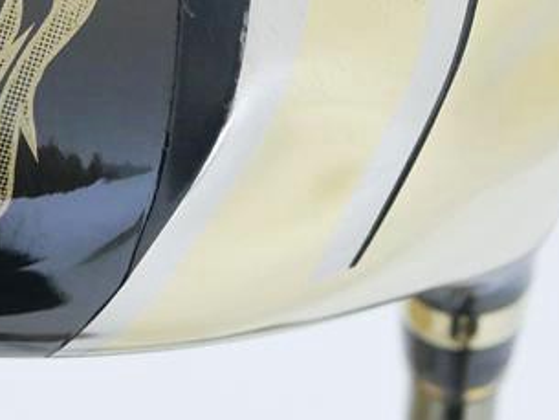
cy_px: -237
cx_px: -60
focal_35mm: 210
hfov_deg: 9.3
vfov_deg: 7.0
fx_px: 3393
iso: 1600
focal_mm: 25
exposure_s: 1/50
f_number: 4.5
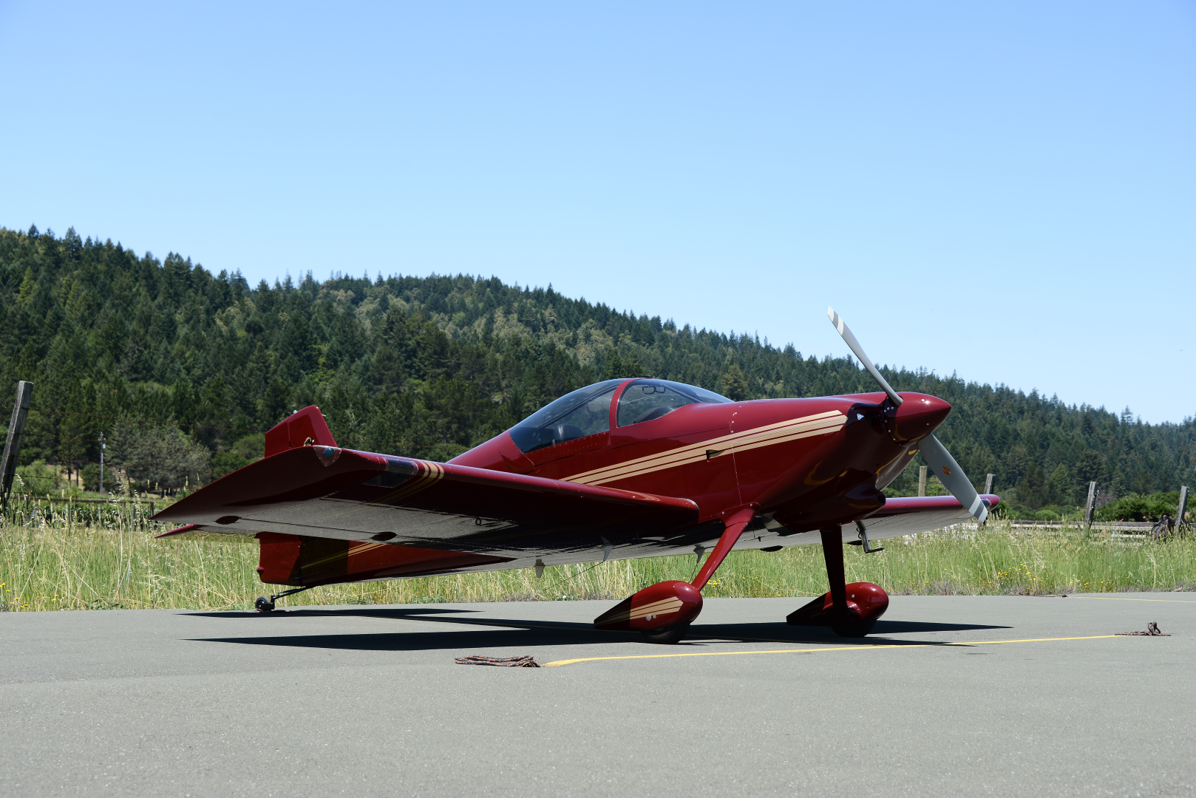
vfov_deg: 21.9
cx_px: 598
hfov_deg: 32.4
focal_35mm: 62
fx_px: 2060
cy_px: 399
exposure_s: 1/250
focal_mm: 62
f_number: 8
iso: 100
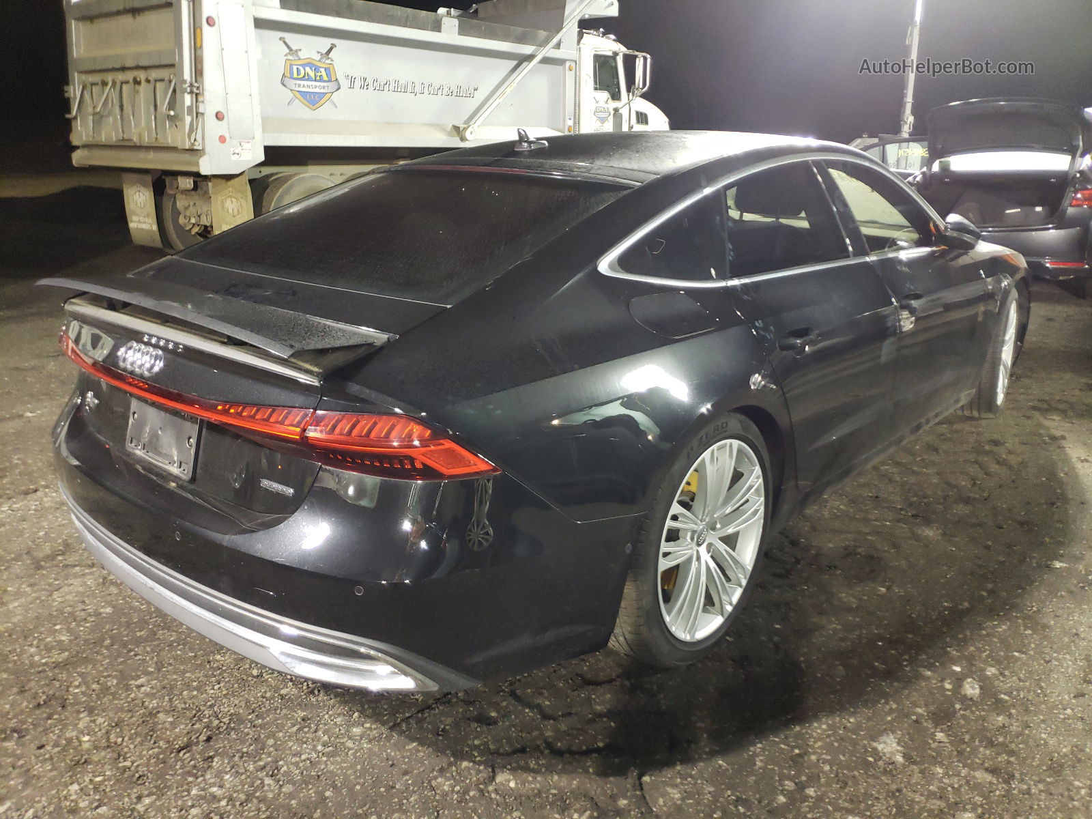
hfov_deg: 67.3
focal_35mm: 26
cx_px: 546
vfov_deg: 53.1
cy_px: 410
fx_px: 820
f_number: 1.5
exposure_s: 1/30
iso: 272
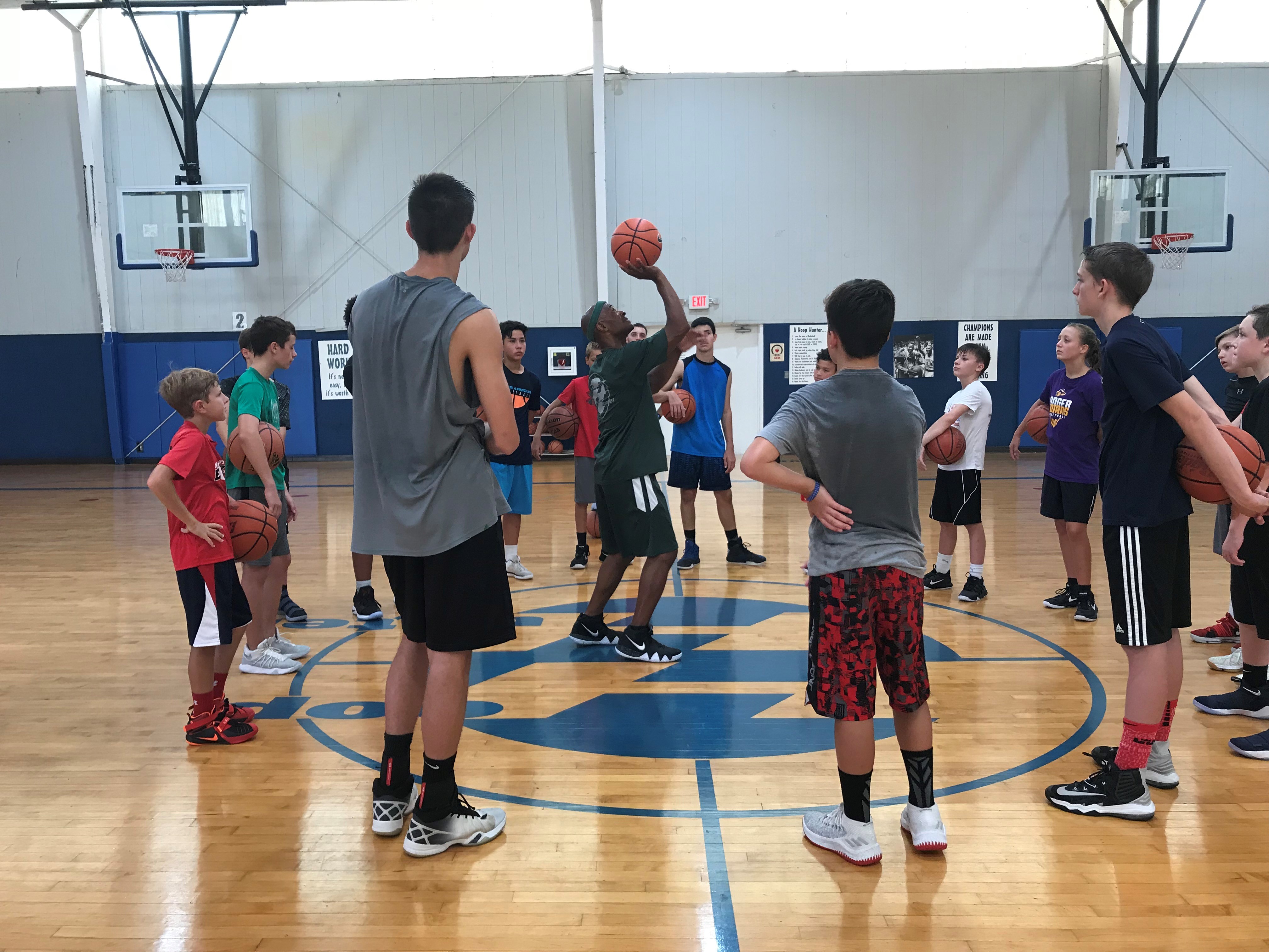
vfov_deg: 49.7
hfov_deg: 63.4
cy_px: 476
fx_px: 1026
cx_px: 634
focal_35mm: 28
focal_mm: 3.99
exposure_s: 1/30
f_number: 1.8
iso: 20
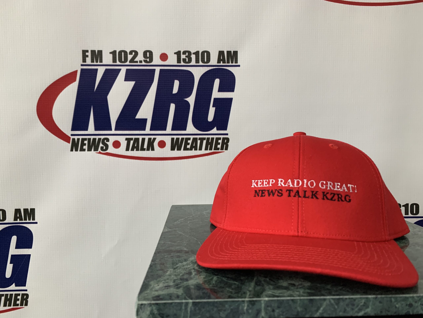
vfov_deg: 53.1
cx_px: 212
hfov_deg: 67.3
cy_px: 159
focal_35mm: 26
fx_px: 318
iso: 100
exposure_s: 1/60
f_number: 1.8
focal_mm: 4.25
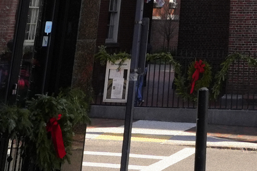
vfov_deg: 9.5
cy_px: -378
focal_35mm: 103
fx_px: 735
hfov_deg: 18.6
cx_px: 324
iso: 500
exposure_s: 1/640
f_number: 6.3
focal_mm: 16
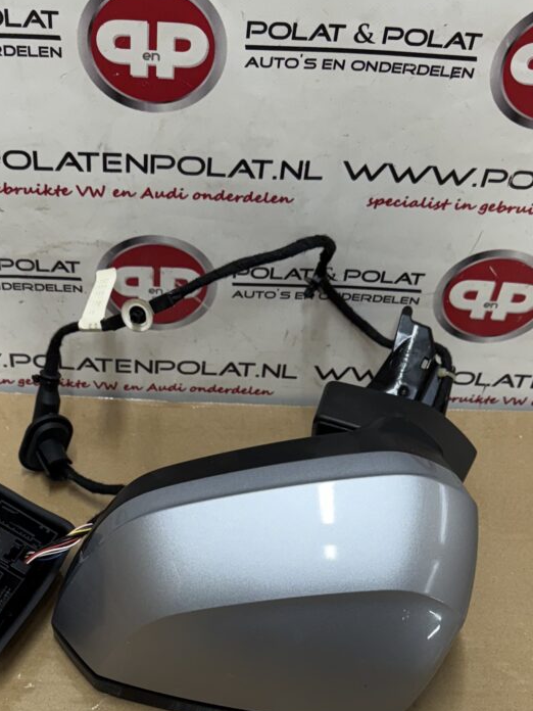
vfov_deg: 34.8
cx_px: 255
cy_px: 591
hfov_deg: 27.5
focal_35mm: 53
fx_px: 1088
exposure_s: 1/100
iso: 125
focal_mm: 6.76
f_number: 1.78
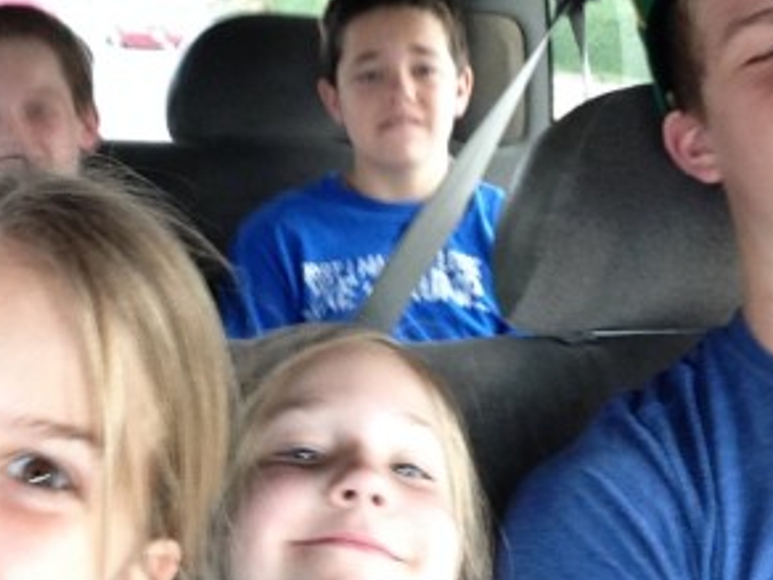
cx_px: 246
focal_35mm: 60
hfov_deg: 31.9
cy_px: 200
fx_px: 1340
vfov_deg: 24.3
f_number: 2.4
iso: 100
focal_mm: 2.18
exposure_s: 1/30
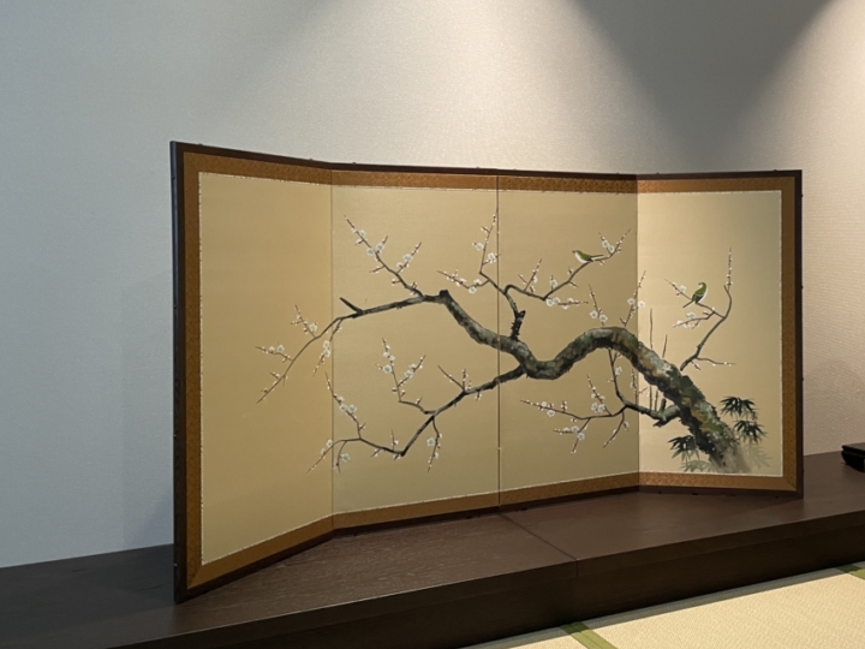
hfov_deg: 49.5
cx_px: 554
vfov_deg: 38.6
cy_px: 279
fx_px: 925
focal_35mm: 37
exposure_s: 1/60
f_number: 1.6
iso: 160
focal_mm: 4.2
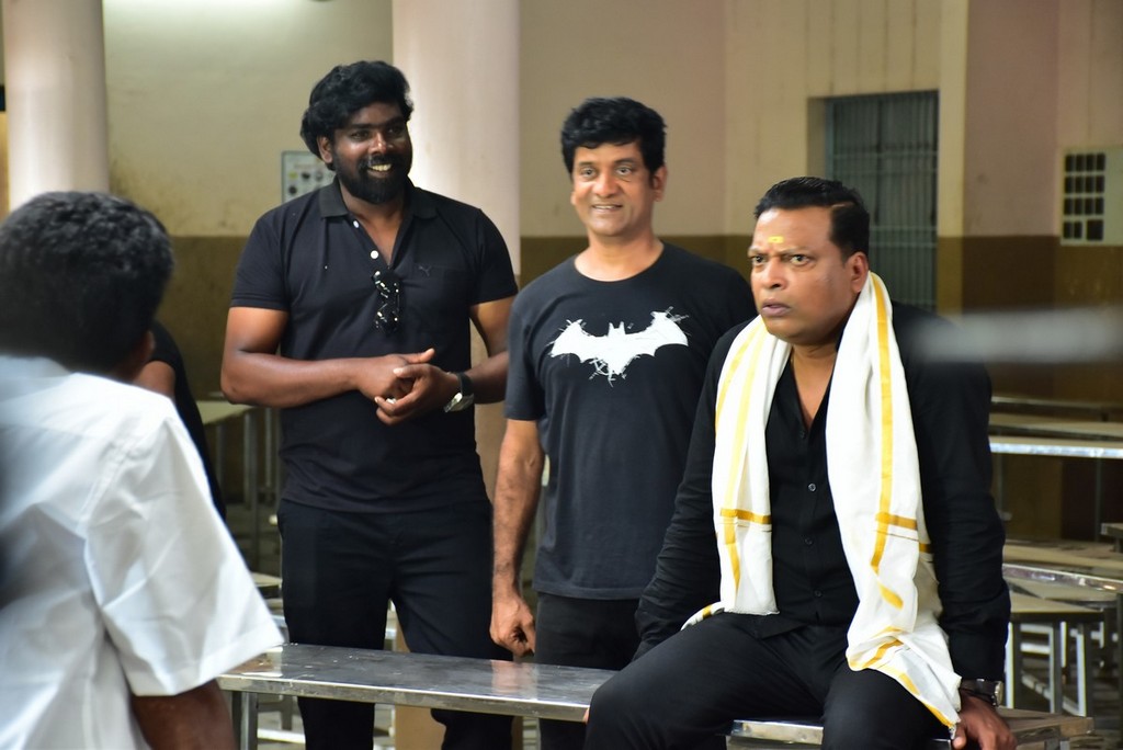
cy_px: 375
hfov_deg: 17.1
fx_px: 3745
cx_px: 562
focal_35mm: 120
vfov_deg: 11.4
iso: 1000
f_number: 5.3
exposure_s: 1/30
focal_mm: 80
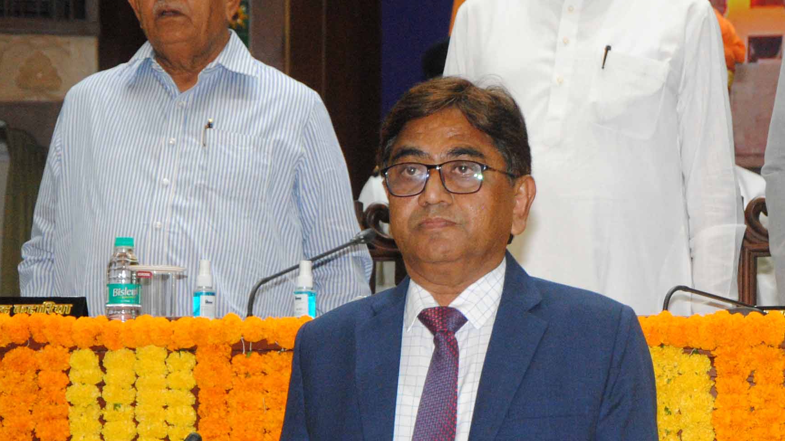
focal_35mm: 246
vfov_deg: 4.9
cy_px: 333
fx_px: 5121
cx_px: 774
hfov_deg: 8.7
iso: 800
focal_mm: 70
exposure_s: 1/60
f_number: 7.1
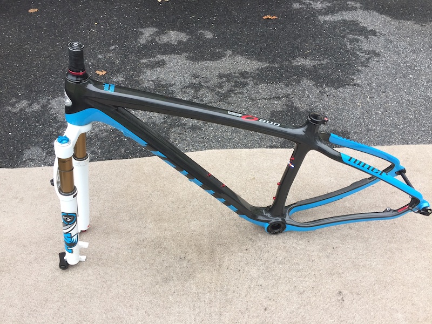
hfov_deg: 61.7
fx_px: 362
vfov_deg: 48.2
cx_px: 216
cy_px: 162
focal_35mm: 29
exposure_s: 1/60
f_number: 2.2
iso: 32
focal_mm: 4.15
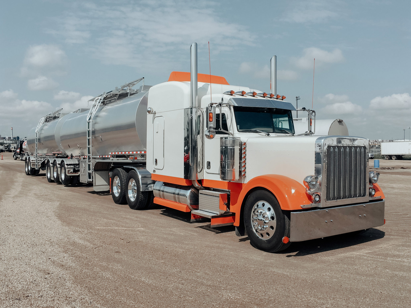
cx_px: 206
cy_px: 154
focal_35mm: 29
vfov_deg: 48.2
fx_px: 344
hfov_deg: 61.7
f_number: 2.2
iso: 25
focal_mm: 4.15
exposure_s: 1/3000
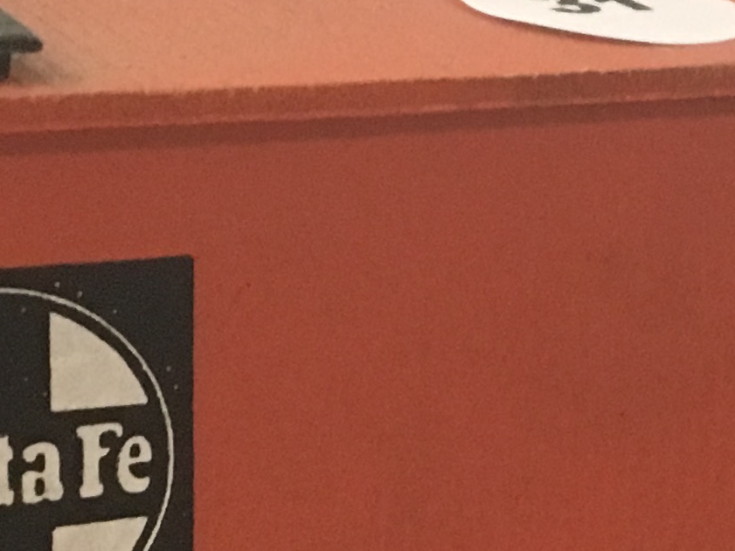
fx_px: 2952
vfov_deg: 10.5
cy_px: 599
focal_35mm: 139
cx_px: 718
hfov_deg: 14.0
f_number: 2.2
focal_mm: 4.15
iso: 200
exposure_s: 1/20
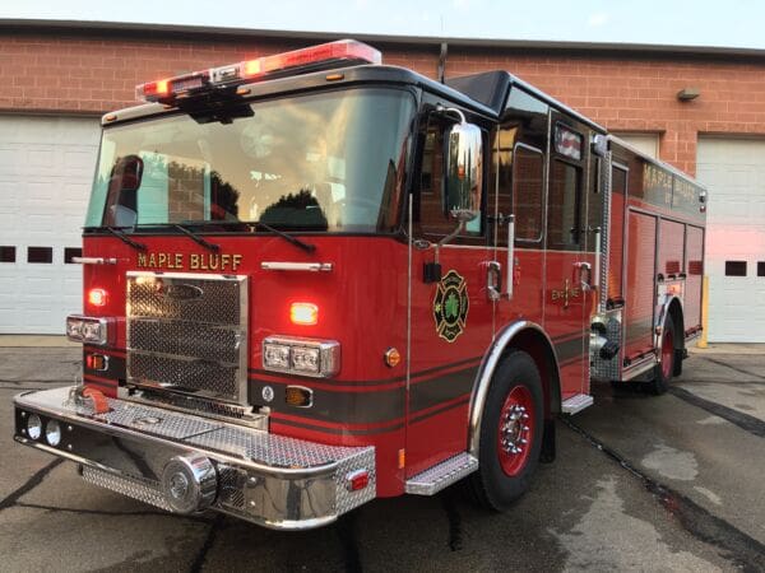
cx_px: 382
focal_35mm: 29
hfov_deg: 61.7
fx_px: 641
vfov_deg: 48.2
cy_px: 286
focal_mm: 4.15
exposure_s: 1/40
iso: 25
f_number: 2.2
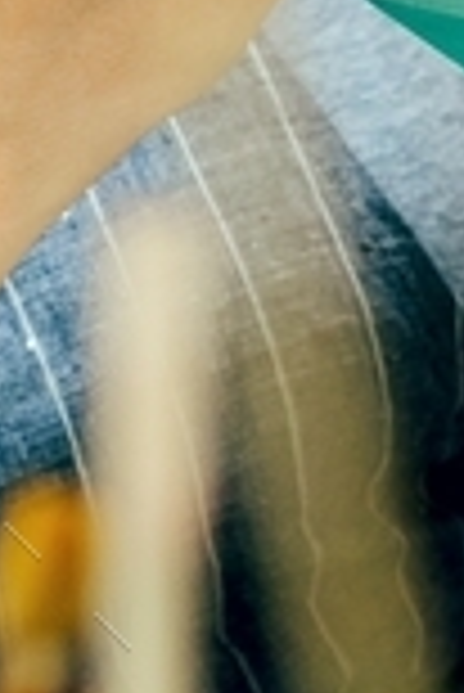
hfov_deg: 4.5
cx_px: -315
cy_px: -484
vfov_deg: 6.6
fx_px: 5883
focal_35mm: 305
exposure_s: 1/160
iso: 800
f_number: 2.8
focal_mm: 35
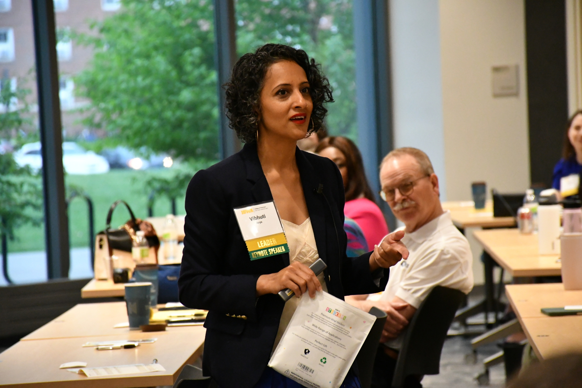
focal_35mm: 210
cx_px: 291
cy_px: 194
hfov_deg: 9.8
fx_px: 3395
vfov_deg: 6.5
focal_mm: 140
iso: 6400
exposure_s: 1/125
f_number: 5.6
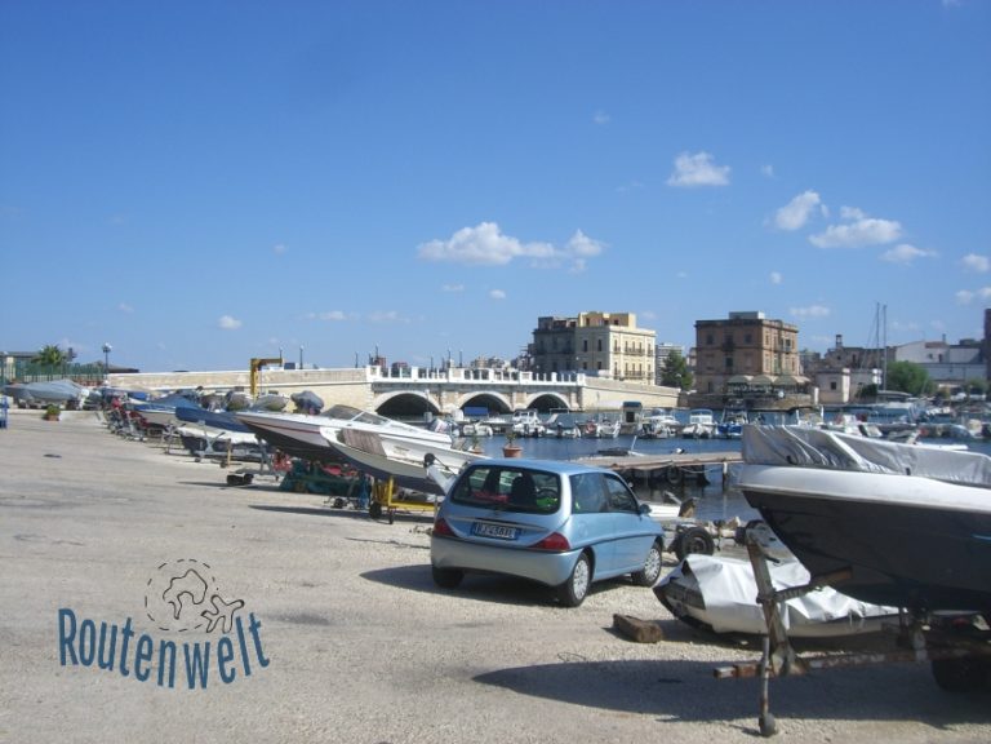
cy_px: 372
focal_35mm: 38
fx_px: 1088
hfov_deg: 49.0
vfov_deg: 37.7
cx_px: 496
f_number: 4.3
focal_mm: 6.2
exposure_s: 1/800
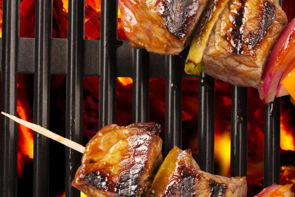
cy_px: 171
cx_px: 332
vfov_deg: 10.4
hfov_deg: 15.1
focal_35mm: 132
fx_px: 1082
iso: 100
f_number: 18
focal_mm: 56
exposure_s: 1/125
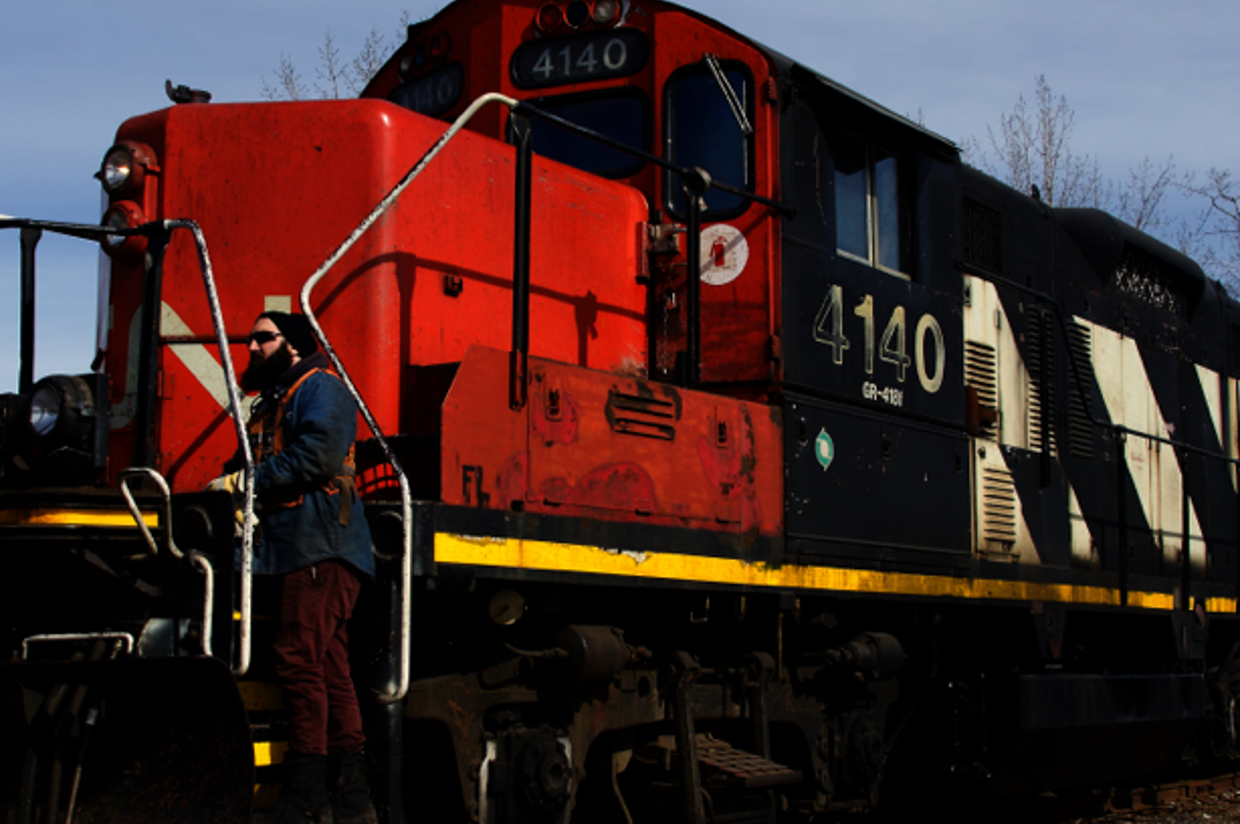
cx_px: 563
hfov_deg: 39.6
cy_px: 447
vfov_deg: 26.9
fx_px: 1720
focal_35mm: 50
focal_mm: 24
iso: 200
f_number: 8
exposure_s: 1/640
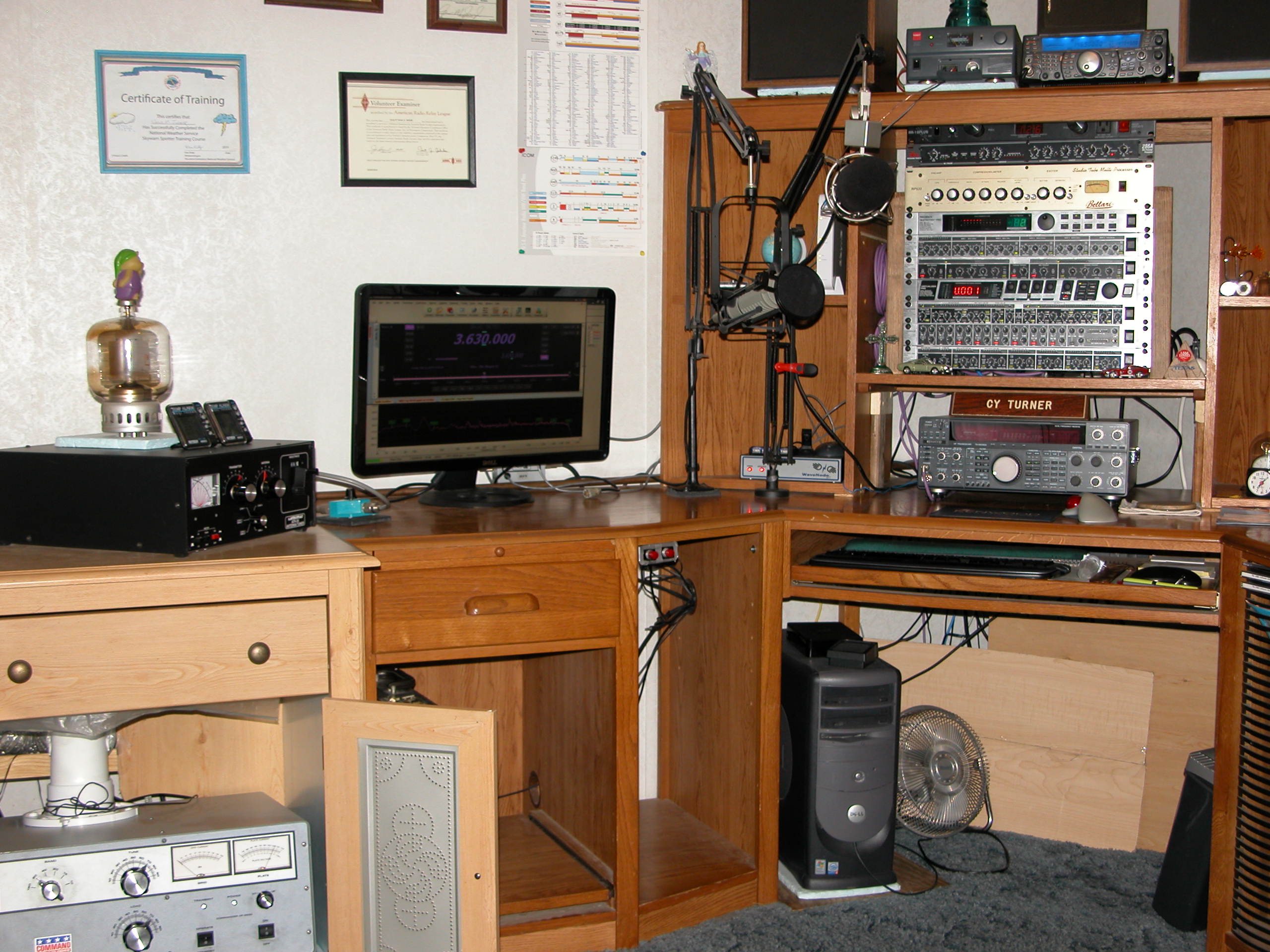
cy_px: 476
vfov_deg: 31.5
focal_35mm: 46
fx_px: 1688
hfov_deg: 41.2
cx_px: 635
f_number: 3
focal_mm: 11.6
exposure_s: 1/60
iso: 100
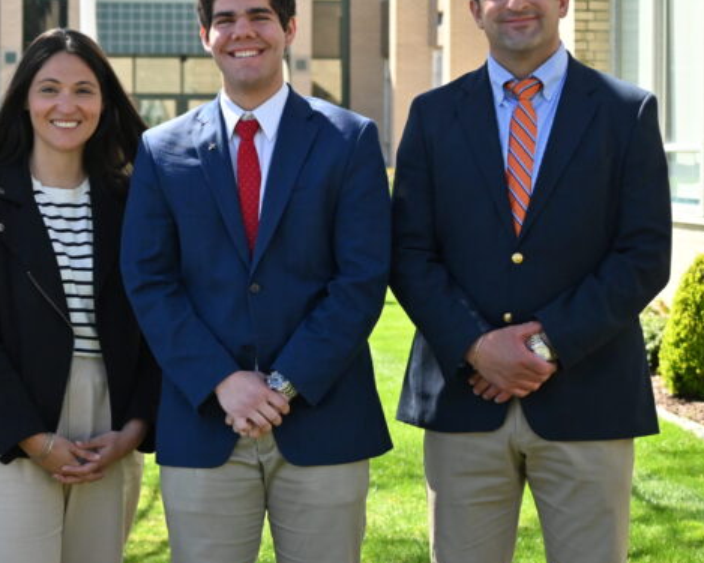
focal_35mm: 120
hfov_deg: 16.0
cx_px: 210
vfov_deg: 12.8
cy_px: 181
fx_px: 2500
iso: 1600
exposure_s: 1/3200
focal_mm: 50
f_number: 4.5
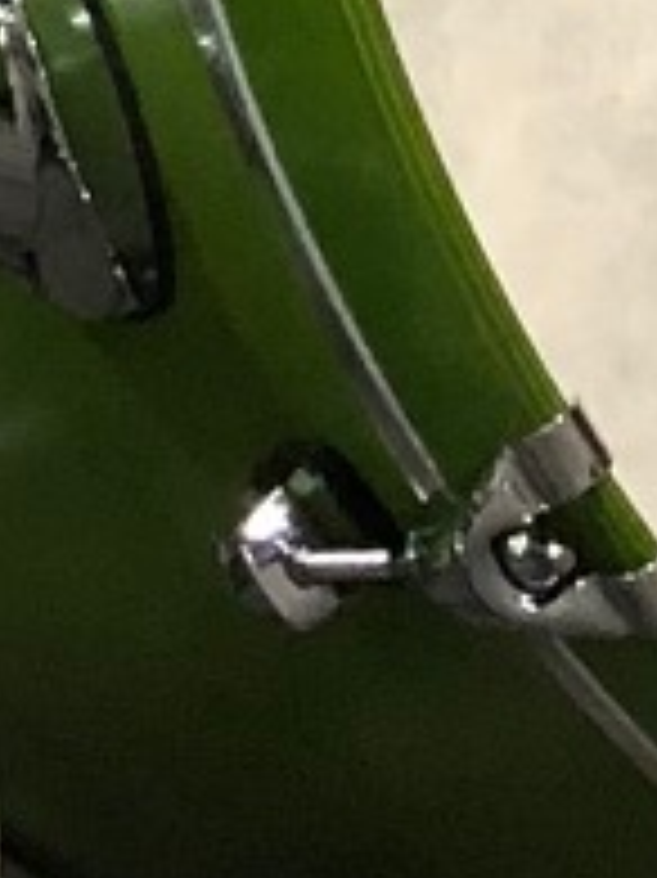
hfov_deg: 4.8
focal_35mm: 289
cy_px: -1193
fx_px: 7322
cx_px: -1521
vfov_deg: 6.5
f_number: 1.8
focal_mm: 4
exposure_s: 1/15
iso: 64
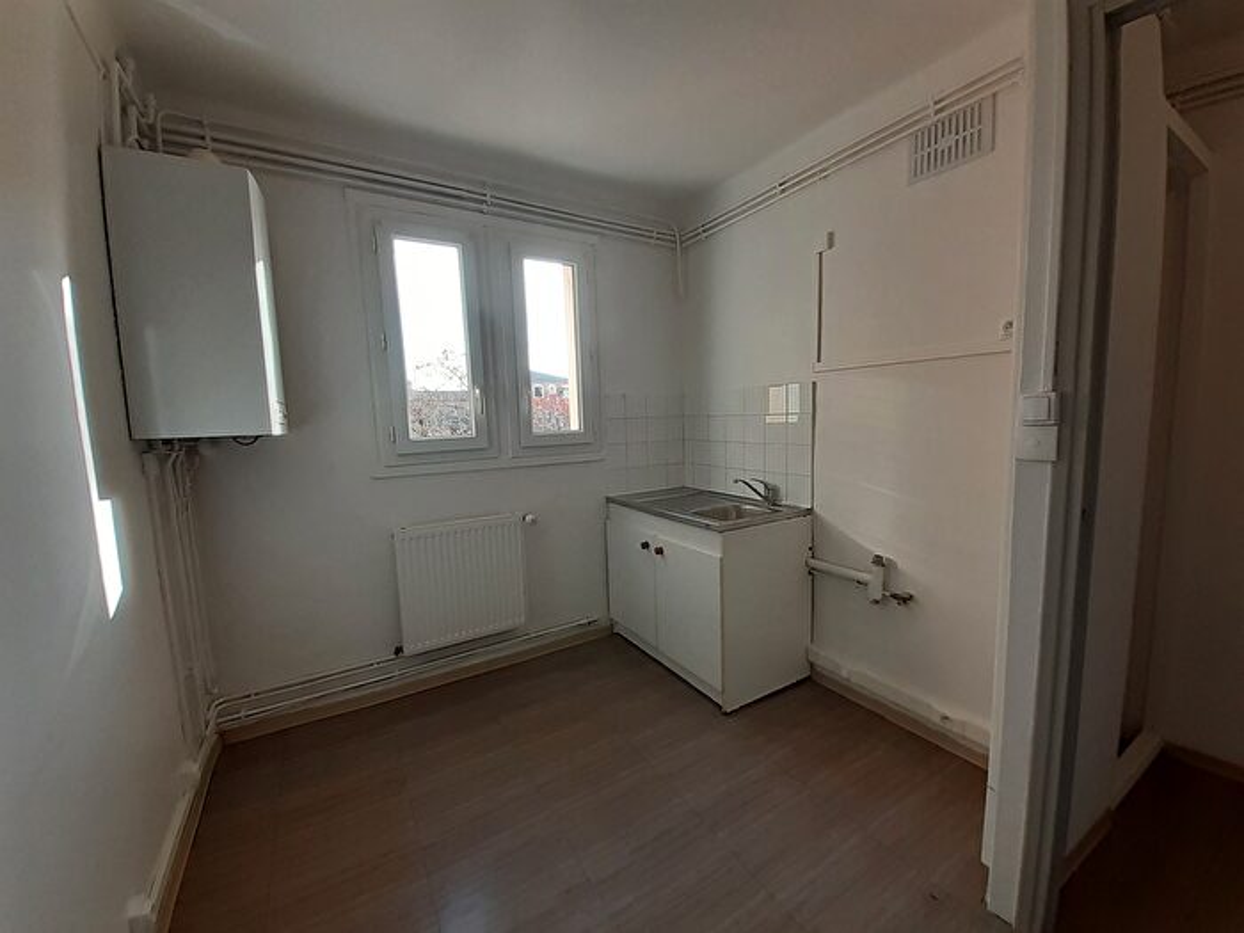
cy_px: 466
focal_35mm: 13
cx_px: 622
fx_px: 467
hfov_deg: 106.2
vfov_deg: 89.9
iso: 50
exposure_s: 1/100
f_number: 2.2
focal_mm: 1.13
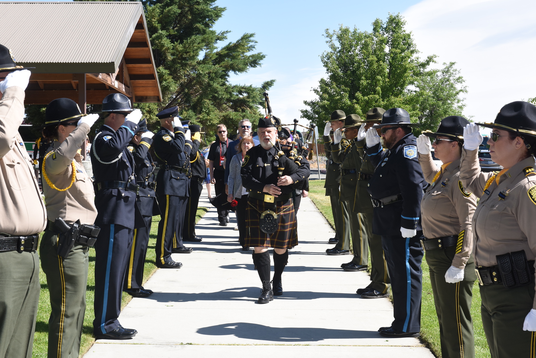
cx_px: 268
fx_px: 1043
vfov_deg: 19.5
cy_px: 179
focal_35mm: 70
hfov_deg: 28.8
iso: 640
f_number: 14
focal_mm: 70
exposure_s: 1/250
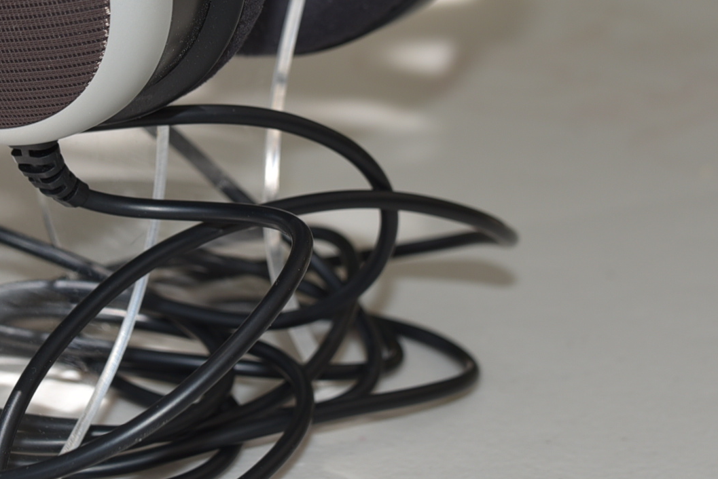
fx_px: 3292
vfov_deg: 8.3
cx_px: 192
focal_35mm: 165
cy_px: 35
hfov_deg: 12.4
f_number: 7.1
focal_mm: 58
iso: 100
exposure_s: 1/200
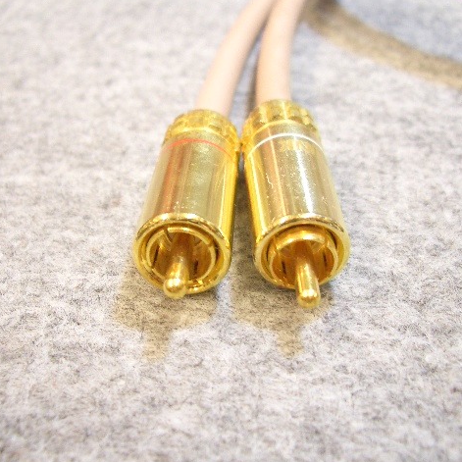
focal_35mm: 42
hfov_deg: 40.0
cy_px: 231
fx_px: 634
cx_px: 246
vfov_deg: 40.0
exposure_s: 1/13
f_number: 2.6
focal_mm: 5.8
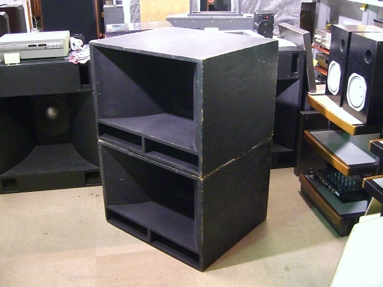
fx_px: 420
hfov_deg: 49.0
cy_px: 144
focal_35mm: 38
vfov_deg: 37.7
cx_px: 192
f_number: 2.8
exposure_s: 1/30
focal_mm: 7.9
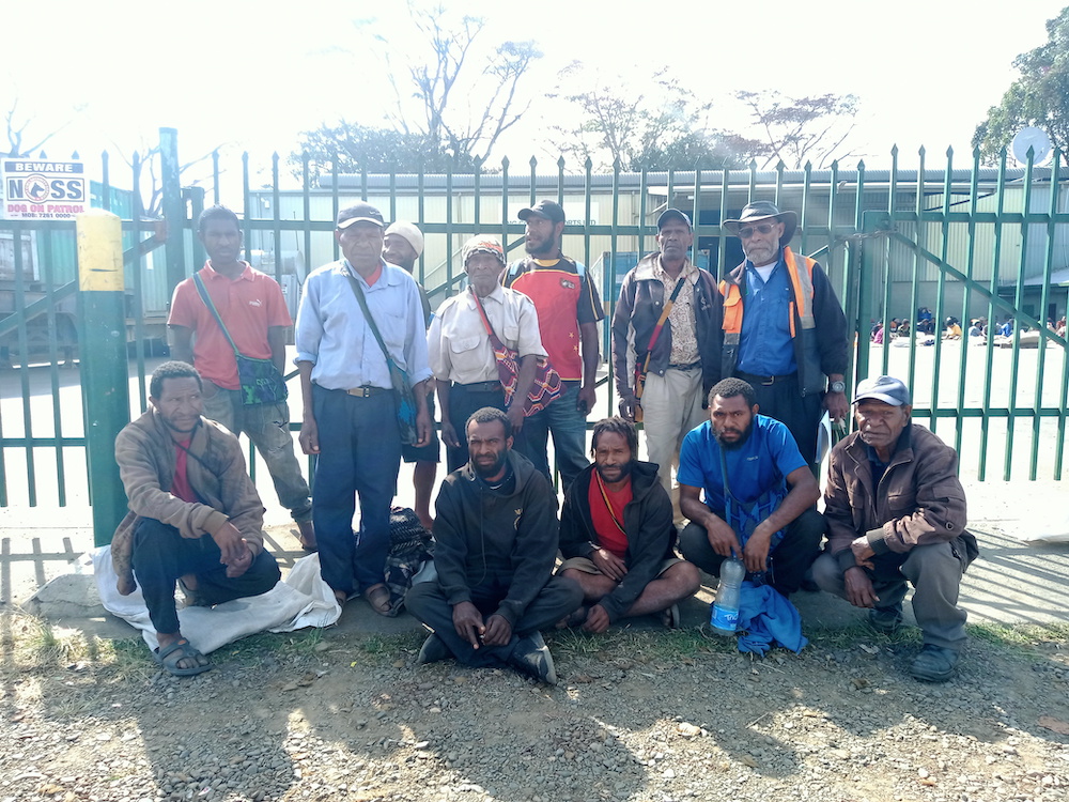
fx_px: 865
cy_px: 401
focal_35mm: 28
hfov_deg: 63.4
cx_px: 534
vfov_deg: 49.7
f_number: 2.2
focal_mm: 3.37
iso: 100
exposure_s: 1/241
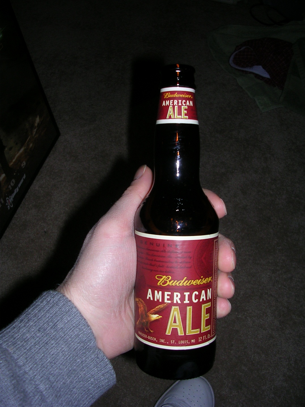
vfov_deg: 49.0
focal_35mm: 38
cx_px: 152
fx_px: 446
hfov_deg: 37.7
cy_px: 204
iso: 50
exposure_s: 1/60.1
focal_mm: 5.8
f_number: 2.8
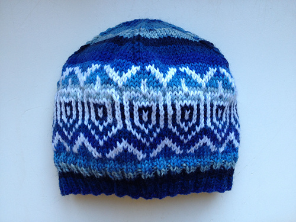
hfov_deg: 52.6
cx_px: 148
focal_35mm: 35
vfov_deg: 40.7
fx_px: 299
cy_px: 111
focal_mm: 4.28
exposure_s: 1/40
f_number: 2.4
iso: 64
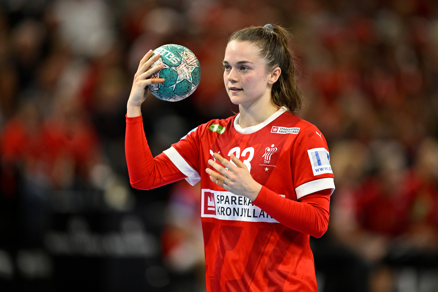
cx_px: 219
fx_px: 4866
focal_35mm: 400
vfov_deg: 3.4
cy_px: 146
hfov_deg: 5.2
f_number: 2.8
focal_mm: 400
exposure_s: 1/2500
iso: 4000
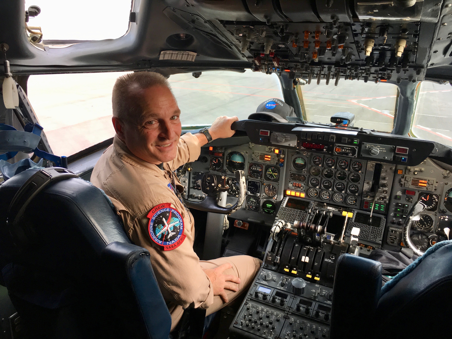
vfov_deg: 48.2
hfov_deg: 61.7
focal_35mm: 29
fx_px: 379
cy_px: 170
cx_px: 226
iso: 40
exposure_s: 1/100
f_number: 2.2
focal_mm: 4.15
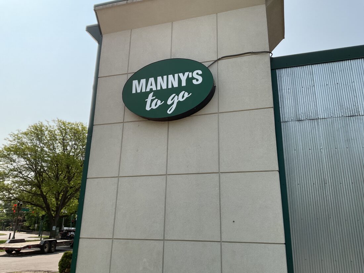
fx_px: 305
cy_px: 136
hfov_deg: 61.7
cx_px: 182
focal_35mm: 29
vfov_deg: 48.2
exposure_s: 1/1730
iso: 16
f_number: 1.8
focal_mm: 3
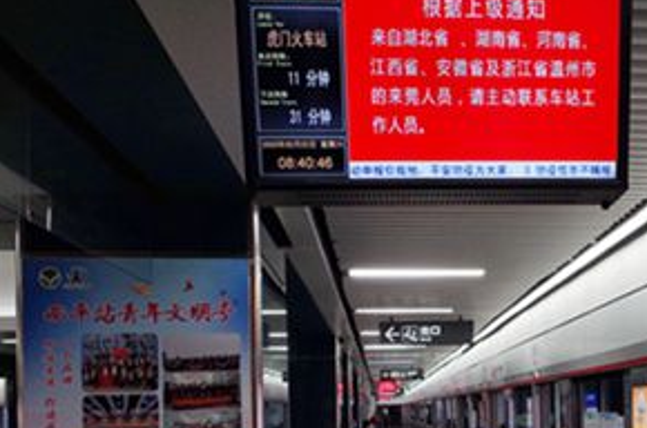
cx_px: 560
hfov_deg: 33.1
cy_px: 399
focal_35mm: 58
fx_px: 1040
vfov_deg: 22.6
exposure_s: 1/80
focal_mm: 18.3
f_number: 5
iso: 400
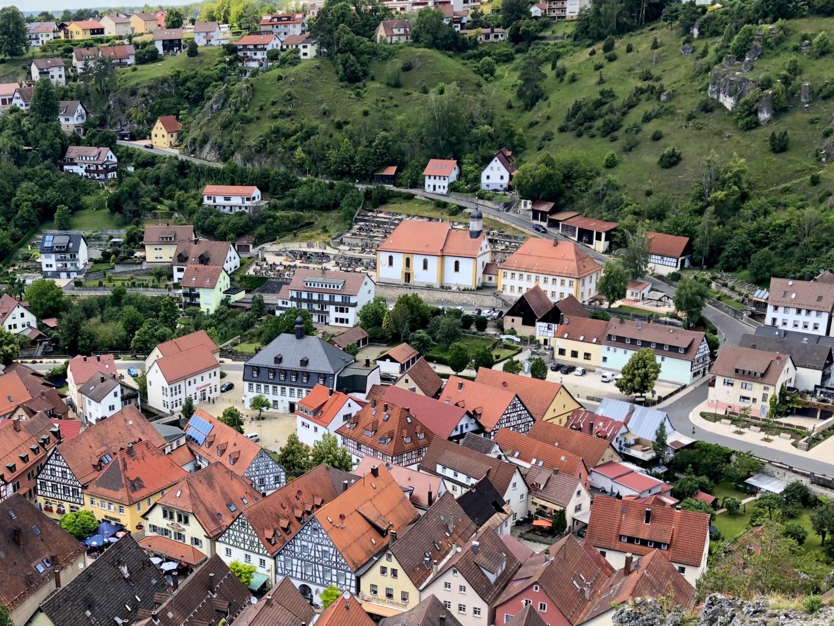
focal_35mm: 45
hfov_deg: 40.7
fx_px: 1084
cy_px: 431
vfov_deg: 31.9
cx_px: 192
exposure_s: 1/340
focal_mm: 3.99
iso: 20
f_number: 1.8
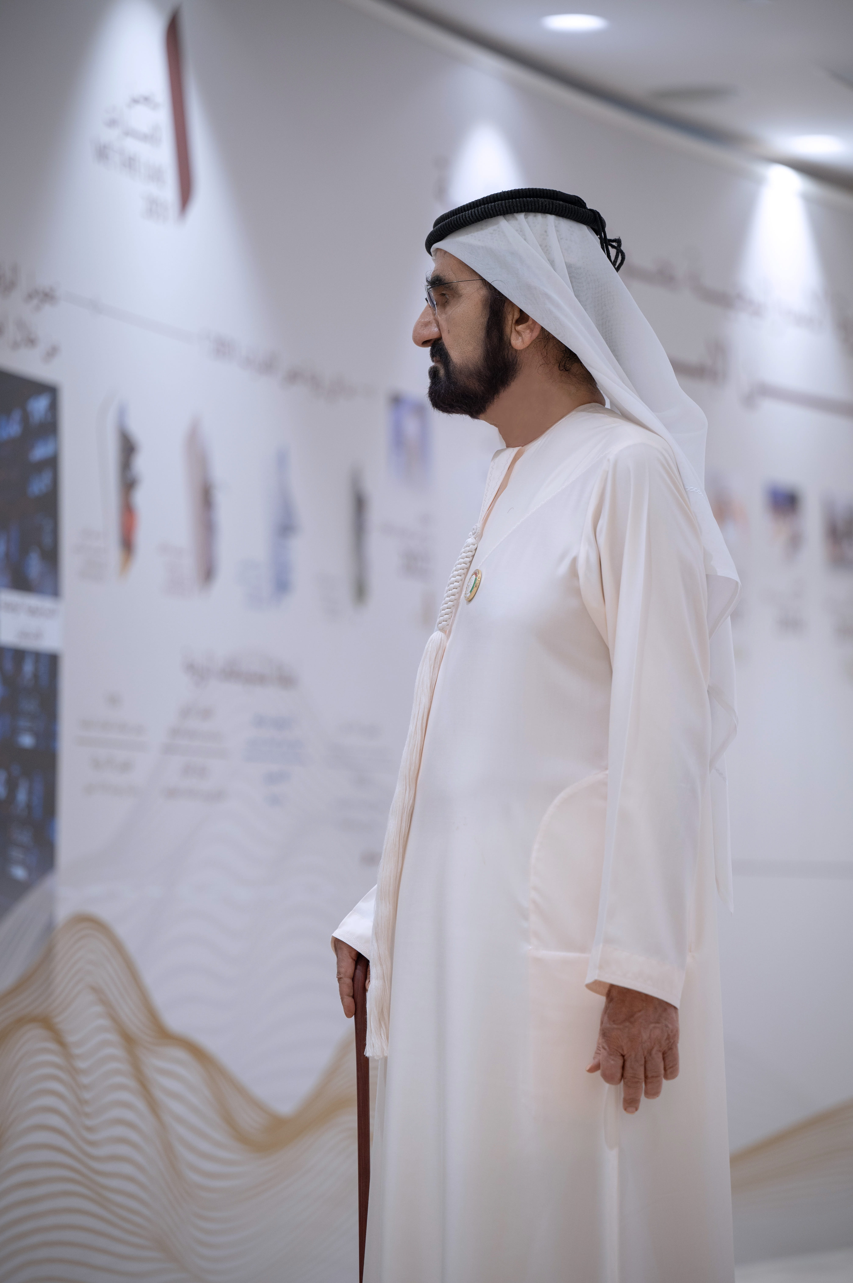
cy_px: 642
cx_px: 426
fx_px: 4448
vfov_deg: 16.4
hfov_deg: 11.0
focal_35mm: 125
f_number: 2.8
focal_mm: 125
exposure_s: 1/250
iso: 800
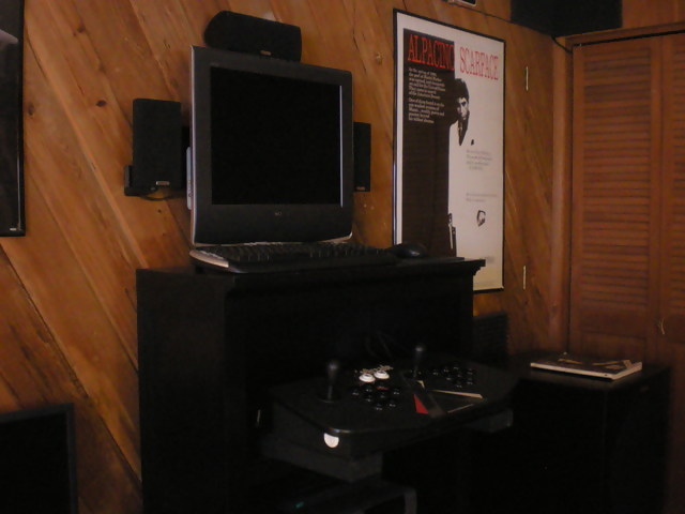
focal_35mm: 38
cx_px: 342
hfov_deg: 49.0
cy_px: 257
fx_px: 752
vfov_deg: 37.7
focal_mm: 6.3
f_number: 3.1
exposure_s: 1
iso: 640
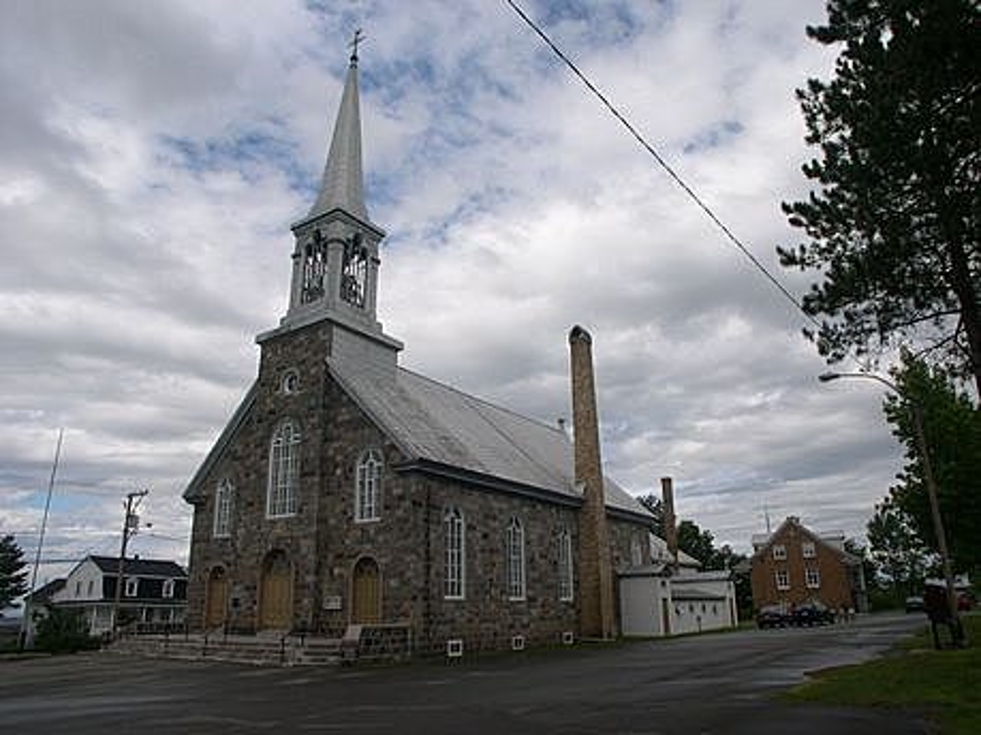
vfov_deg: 37.7
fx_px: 1077
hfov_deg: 49.0
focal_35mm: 38
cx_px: 490
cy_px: 368
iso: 100
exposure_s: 1/266
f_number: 7.6
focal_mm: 8
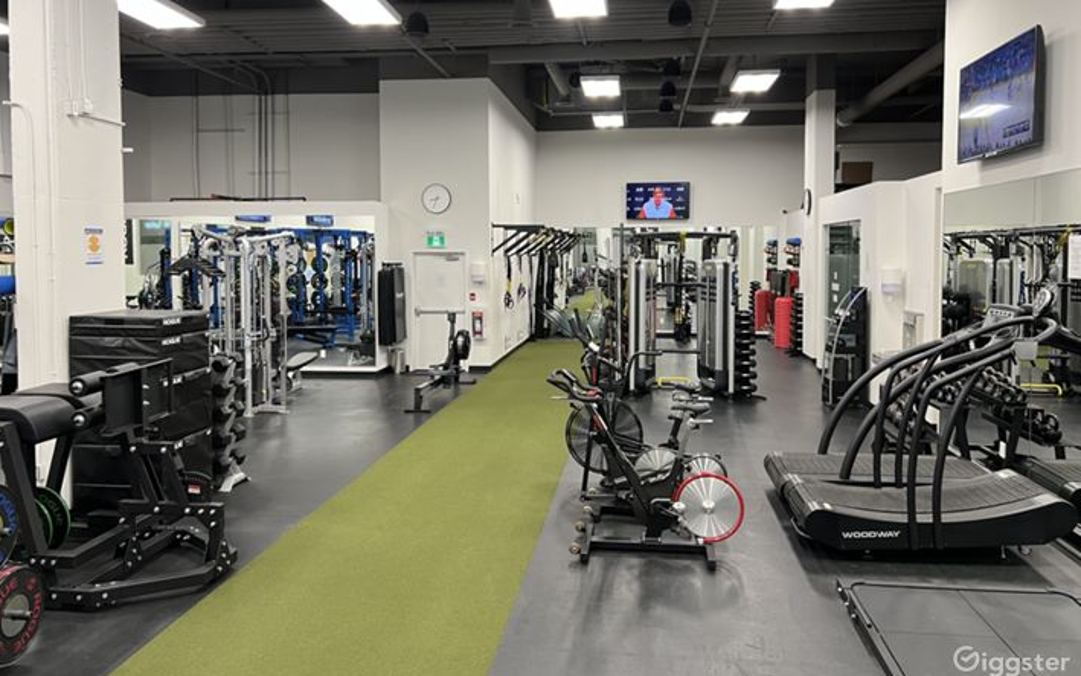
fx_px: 825
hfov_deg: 66.5
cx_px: 544
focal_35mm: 28
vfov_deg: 44.4
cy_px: 288
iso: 125
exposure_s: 1/60
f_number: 1.5
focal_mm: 5.7
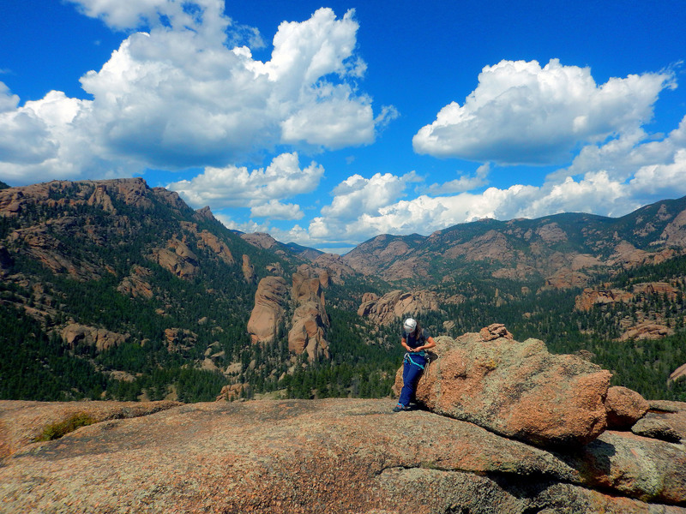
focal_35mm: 26
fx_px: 515
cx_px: 343
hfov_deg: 67.3
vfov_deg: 53.1
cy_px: 257
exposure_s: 1/400
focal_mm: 4.7
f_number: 8.2
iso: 125
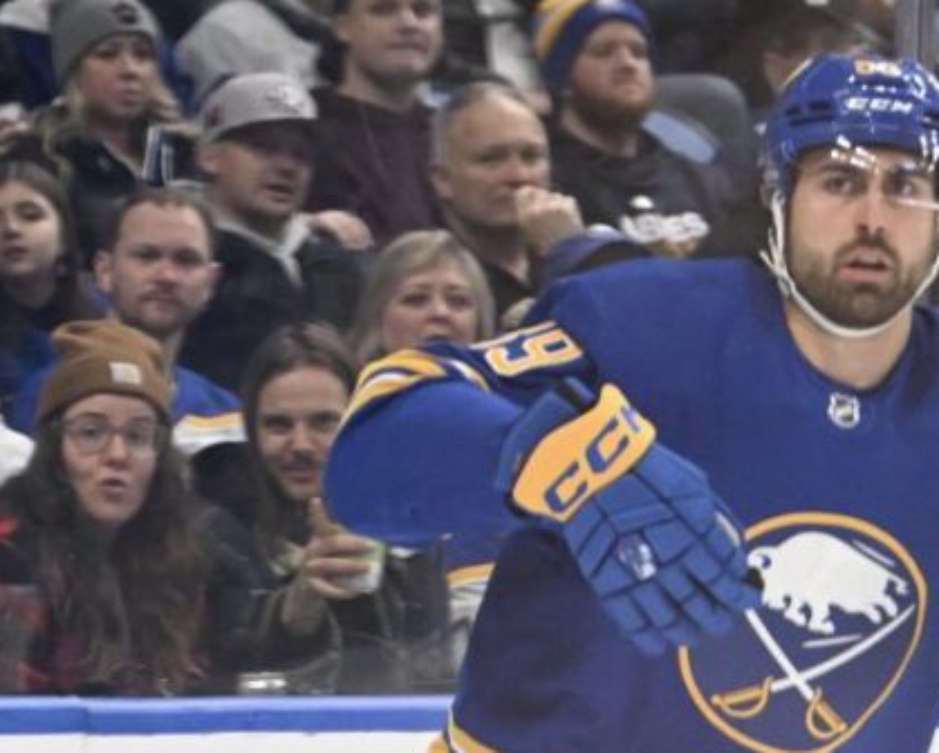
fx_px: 5257
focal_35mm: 189
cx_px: 769
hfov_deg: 10.2
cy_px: 569
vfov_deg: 8.2
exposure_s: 1/1600
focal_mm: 110
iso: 4000
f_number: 3.5
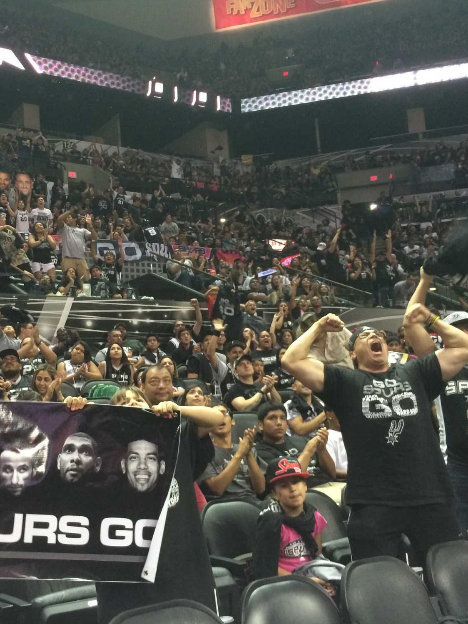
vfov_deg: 45.8
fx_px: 739
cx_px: 137
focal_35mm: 41
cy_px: 308
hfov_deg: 34.6
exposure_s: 1/30
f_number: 2.2
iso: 160
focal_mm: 4.12
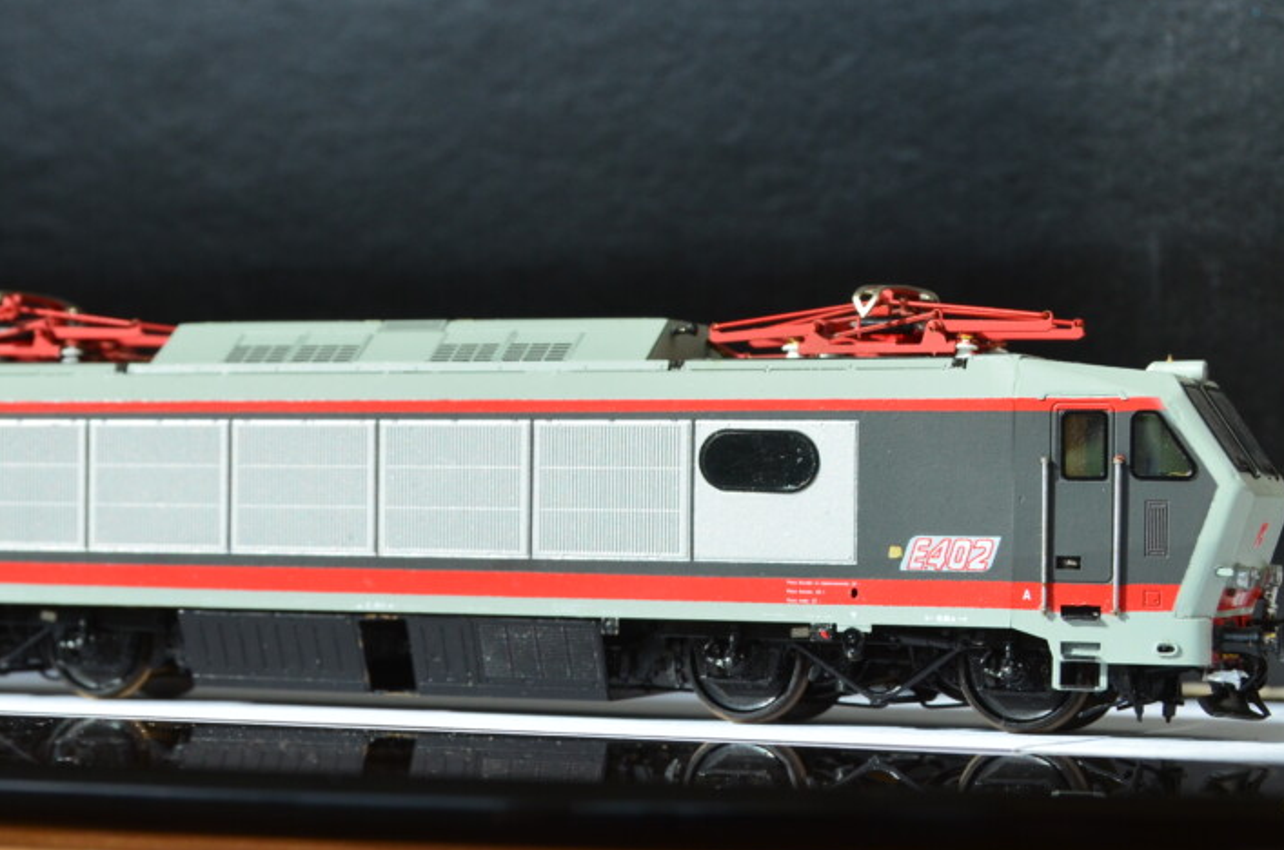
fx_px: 3559
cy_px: 456
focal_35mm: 100
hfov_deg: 20.4
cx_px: 490
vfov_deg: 13.6
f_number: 10
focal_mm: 46
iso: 400
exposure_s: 1/200
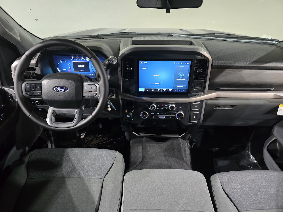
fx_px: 188
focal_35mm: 23
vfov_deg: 58.9
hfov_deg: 73.9
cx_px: 142
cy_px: 106
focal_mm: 6.3
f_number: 1.7
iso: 1000
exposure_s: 1/60
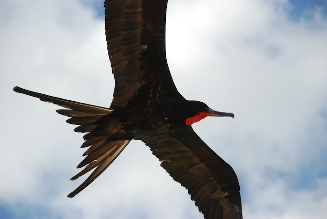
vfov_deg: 6.8
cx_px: 164
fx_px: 1842
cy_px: 110
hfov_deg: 10.1
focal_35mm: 202
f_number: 8
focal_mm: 135
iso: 800
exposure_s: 1/1600
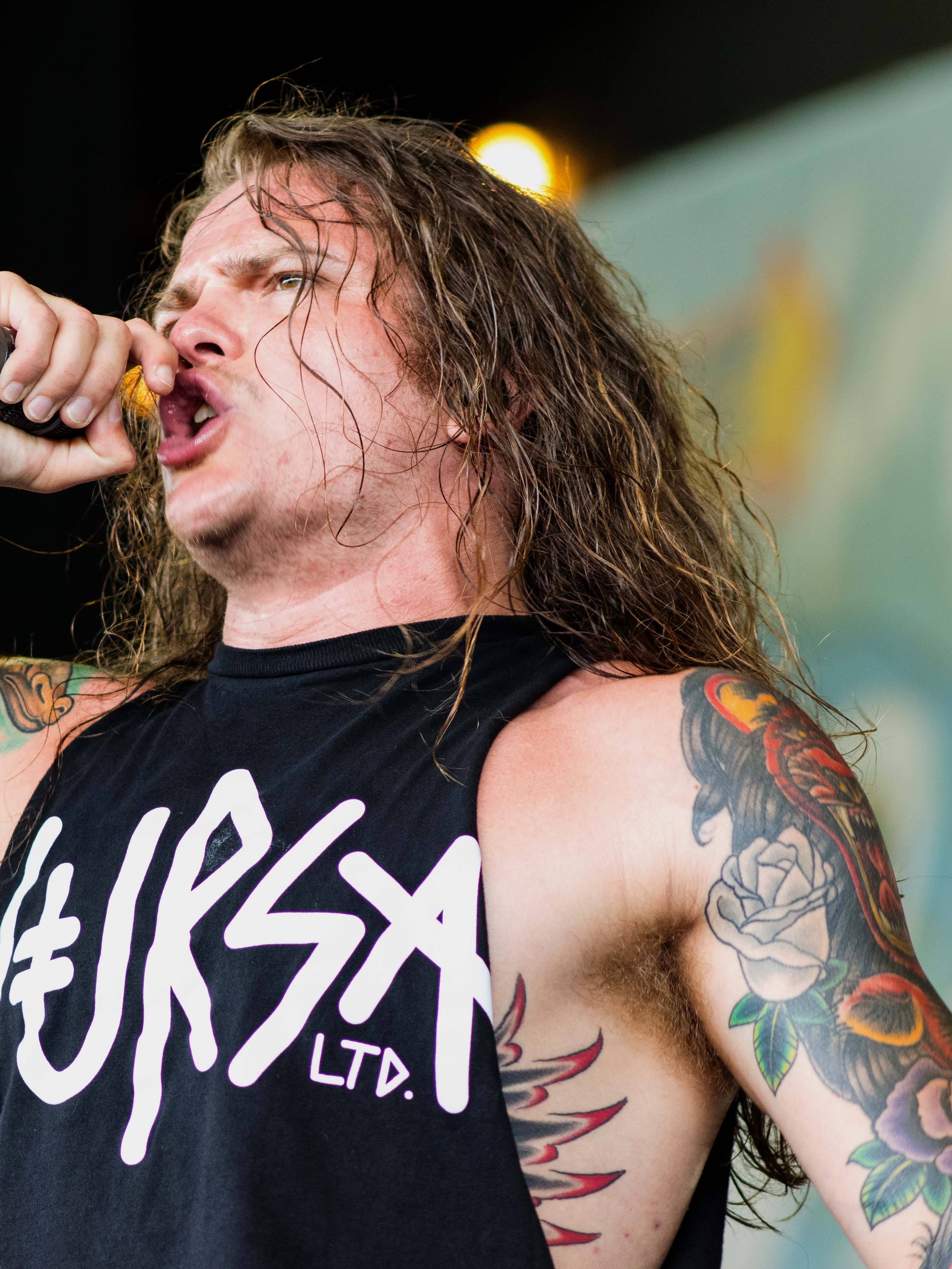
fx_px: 6774
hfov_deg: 8.0
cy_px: 633
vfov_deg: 10.7
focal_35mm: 185
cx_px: 172
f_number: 2.8
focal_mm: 85
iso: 800
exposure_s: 1/125
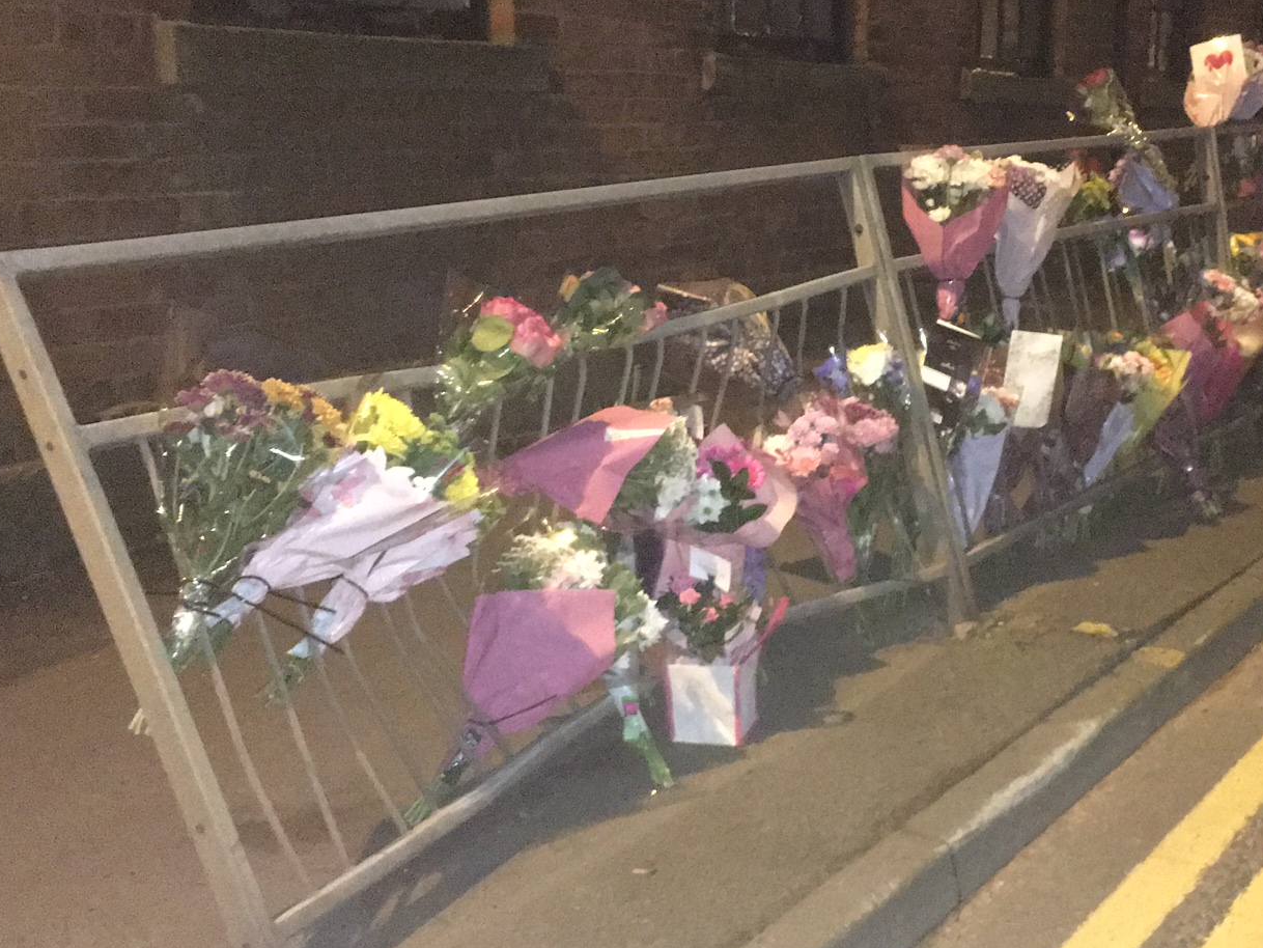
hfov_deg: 38.8
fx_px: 1752
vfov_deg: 30.3
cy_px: 513
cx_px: 913
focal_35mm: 48
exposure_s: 1/17
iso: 800
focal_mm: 4.15
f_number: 2.2
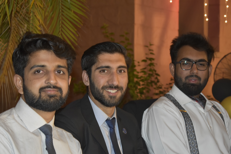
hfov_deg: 24.6
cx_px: 116
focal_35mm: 82
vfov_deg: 16.5
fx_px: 529
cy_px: 77
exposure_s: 1/30
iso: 1600
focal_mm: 55
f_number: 5.6
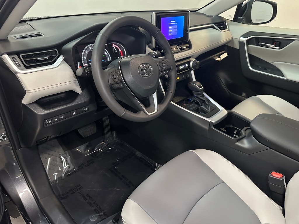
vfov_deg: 56.8
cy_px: 112
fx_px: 207
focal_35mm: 24
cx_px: 150
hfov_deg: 71.6
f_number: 1.78
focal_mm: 6.86
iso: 800
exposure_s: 1/40
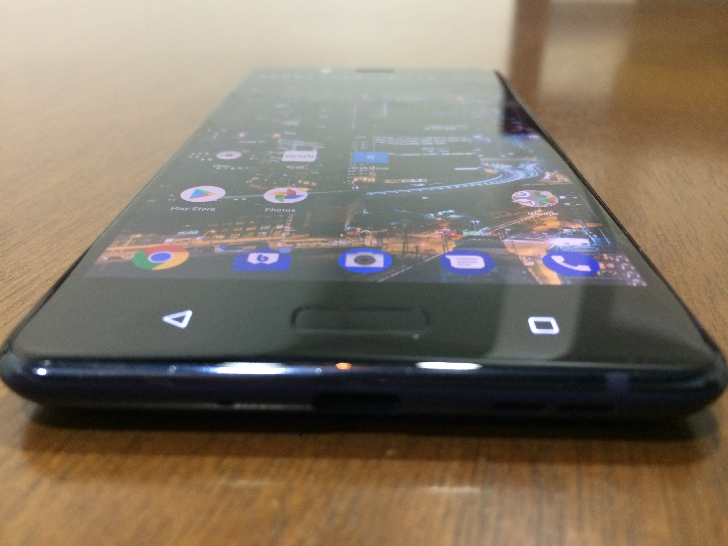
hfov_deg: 61.7
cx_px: 364
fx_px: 610
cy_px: 273
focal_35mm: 29
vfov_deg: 48.2
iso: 320
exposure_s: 1/20
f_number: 2.2
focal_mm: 4.15
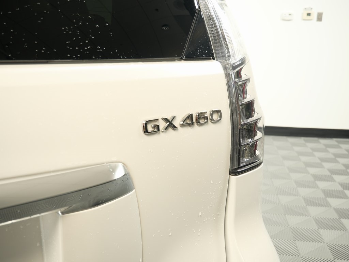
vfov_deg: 36.0
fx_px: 403
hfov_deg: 46.8
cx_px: 174
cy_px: 131
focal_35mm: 40
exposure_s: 1/200
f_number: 4.1
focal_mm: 20
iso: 200
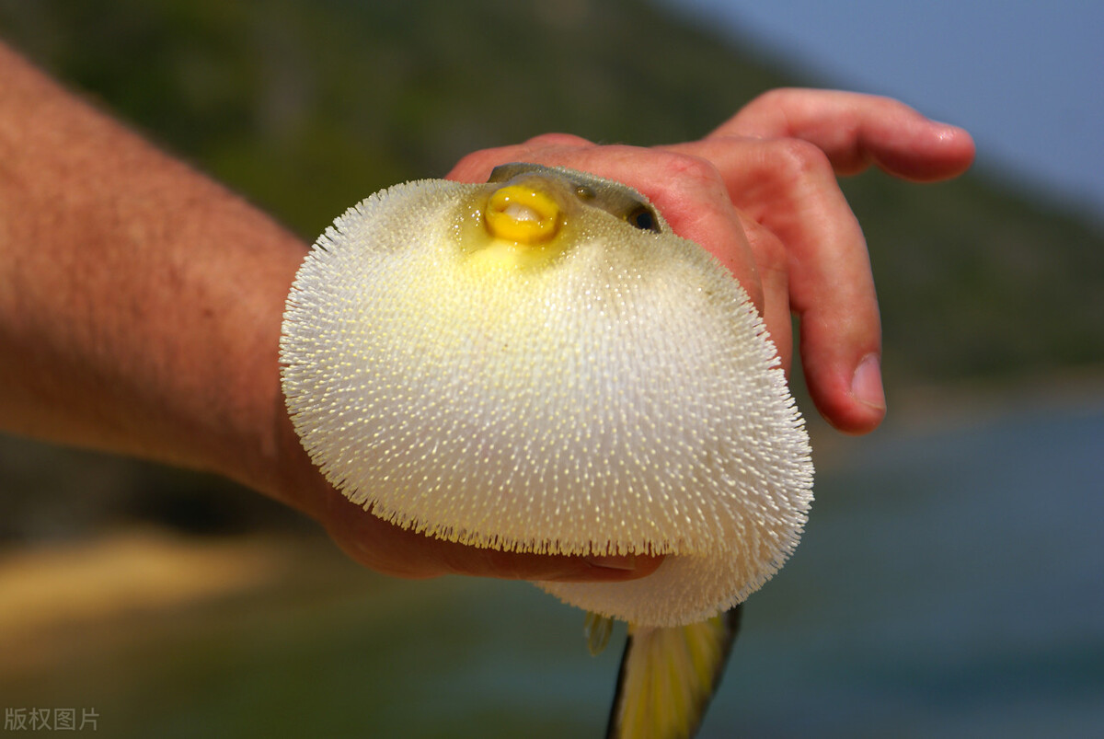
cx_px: 552
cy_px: 370
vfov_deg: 13.1
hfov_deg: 19.4
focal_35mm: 105
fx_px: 3223
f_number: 6.3
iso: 100
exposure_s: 1/800
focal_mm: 70
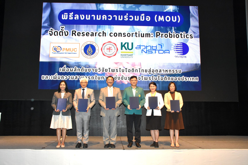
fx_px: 227
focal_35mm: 33
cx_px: 124
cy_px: 82
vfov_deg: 40.0
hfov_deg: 57.2
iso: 4000
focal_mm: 22
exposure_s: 1/160
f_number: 7.1
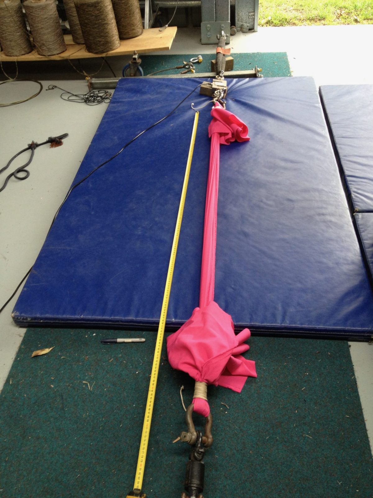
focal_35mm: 35
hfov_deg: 40.7
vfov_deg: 52.6
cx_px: 186
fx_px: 503
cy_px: 249
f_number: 2.4
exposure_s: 1/60
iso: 50
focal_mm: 4.28
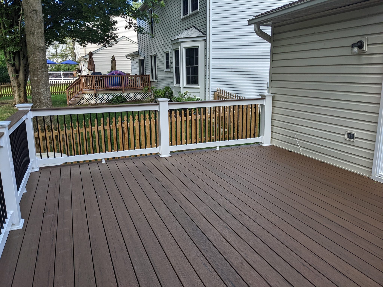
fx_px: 299
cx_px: 192
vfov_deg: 51.4
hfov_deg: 65.3
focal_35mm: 27
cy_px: 144
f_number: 1.73
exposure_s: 1/633
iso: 53
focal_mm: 4.38
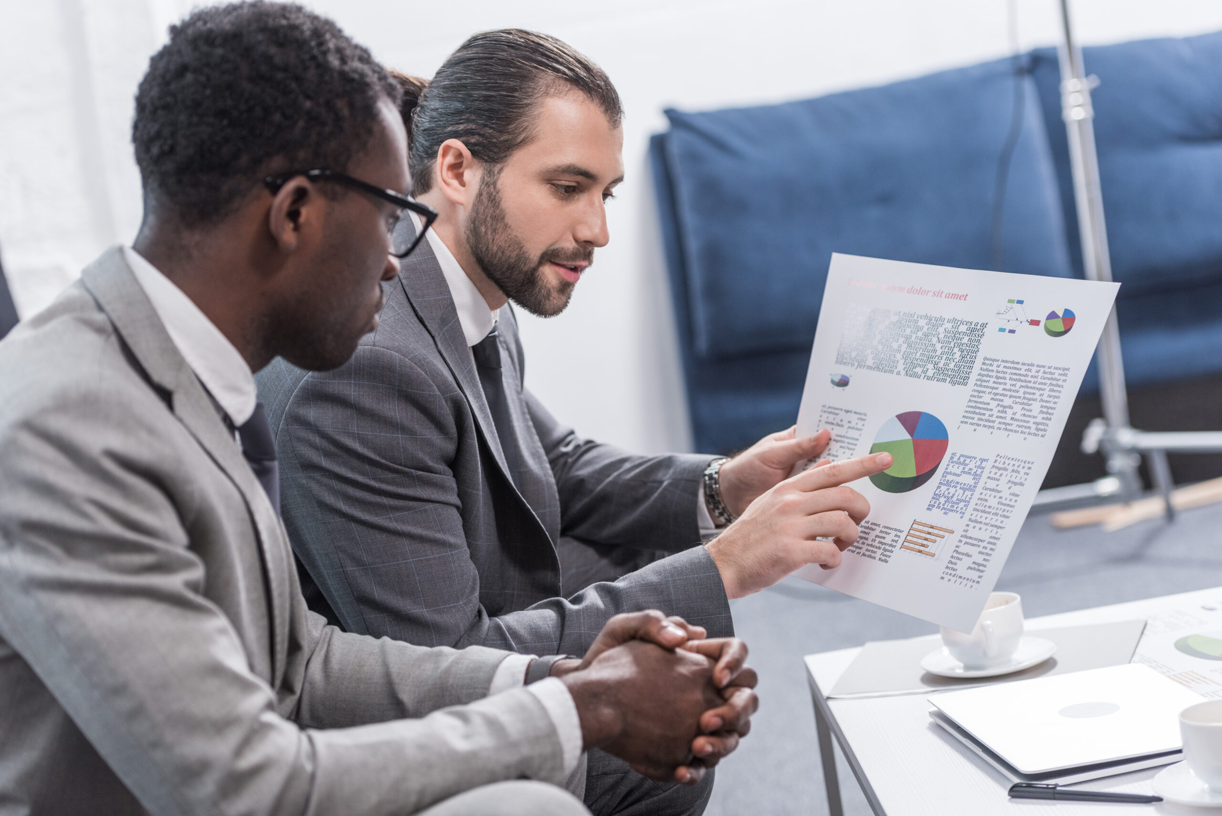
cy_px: 408
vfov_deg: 17.5
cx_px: 611
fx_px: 2649
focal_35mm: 78
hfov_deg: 26.0
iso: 640
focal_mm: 78
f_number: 3.5
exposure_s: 1/200
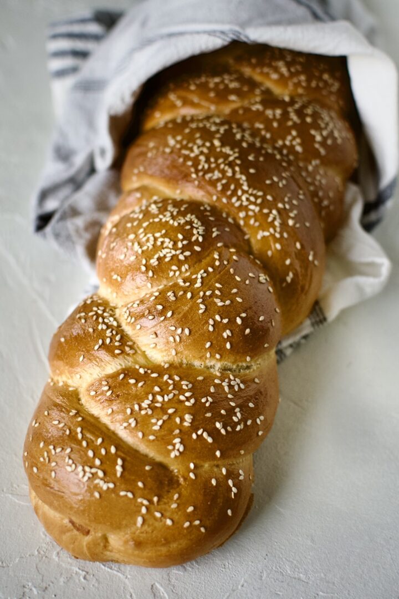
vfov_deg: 38.2
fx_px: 864
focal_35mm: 52
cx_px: 200
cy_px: 300
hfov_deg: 26.0
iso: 800
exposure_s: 1/400
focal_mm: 35
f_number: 2.8
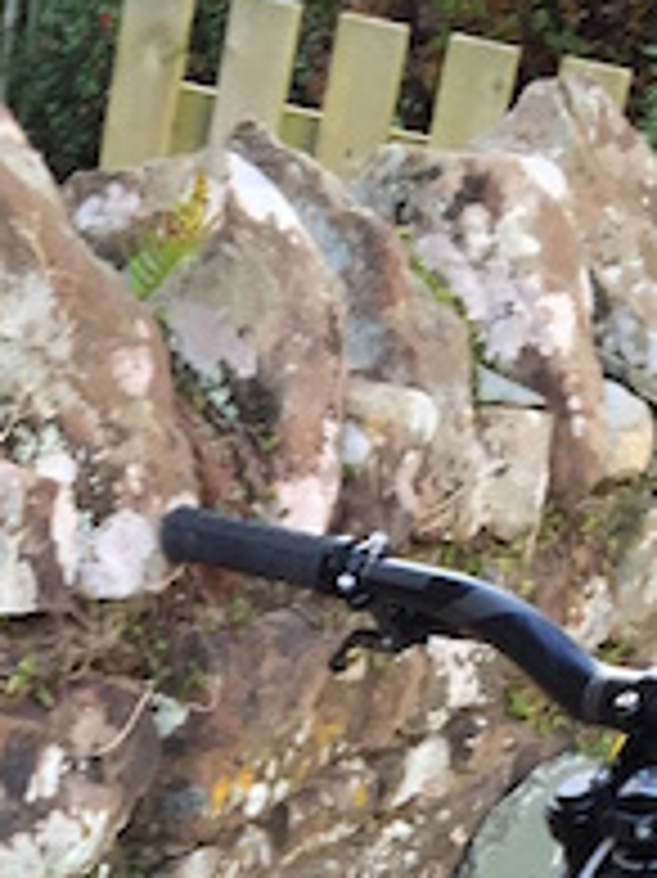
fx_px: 3015
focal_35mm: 119
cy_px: 1679
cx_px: 45
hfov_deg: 12.3
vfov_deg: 14.2
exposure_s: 1/50
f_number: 2.2
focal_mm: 4.15
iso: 32
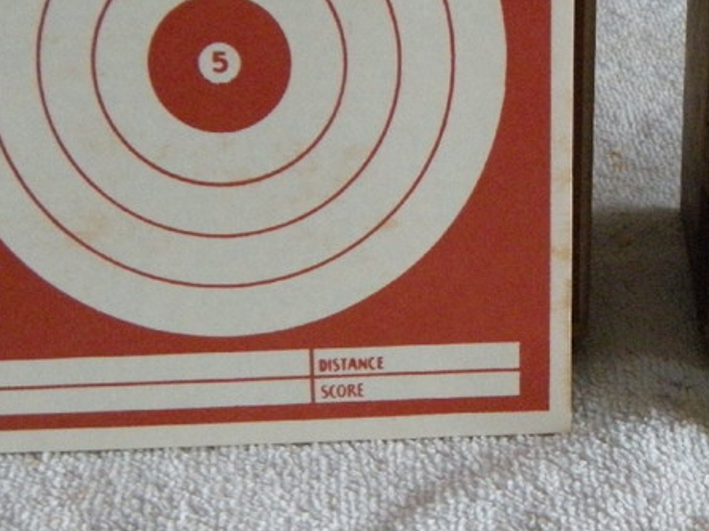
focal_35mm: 84
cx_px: 648
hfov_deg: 22.7
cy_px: 113
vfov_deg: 17.4
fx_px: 1719
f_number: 3.8
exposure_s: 1/57.7
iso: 400
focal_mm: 5.9
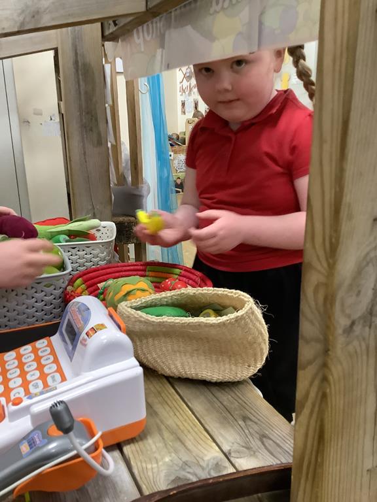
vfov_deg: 58.4
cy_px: 251
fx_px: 450
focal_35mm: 31
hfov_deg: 45.4
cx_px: 188
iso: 320
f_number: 2.4
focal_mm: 3.3
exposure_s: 1/40
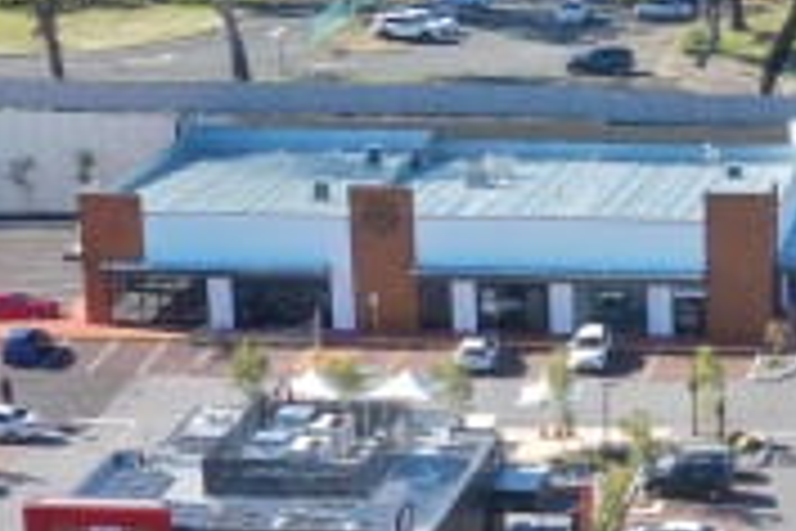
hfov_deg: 12.4
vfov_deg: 8.4
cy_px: 677
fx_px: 3582
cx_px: 926
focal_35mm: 162
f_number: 5
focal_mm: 10.26
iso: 100
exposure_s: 1/240
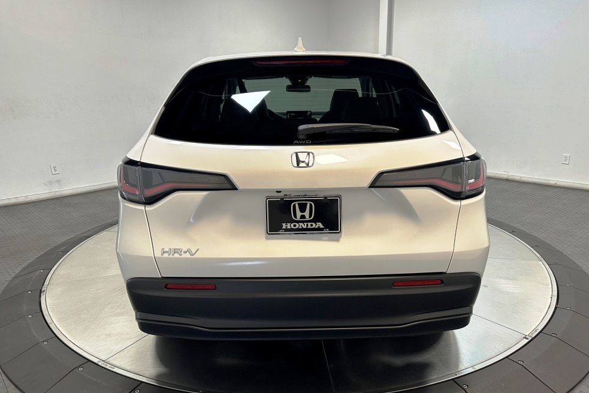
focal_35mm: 26
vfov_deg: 49.4
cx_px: 303
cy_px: 218
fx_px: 425
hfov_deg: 69.4
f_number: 1.78
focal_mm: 6.86
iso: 200
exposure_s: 1/60
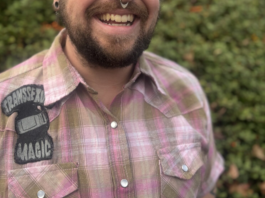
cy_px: 32
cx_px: 94
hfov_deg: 41.7
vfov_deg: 31.1
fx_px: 344
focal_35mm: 45
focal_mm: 5.96
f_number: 1.6
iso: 50
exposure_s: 1/378
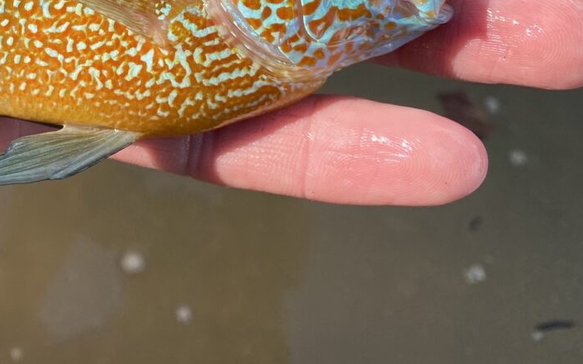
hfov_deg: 30.8
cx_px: -36
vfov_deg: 20.3
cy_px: -71
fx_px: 953
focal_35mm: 60
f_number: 1.8
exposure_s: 1/747
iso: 32
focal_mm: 4.25
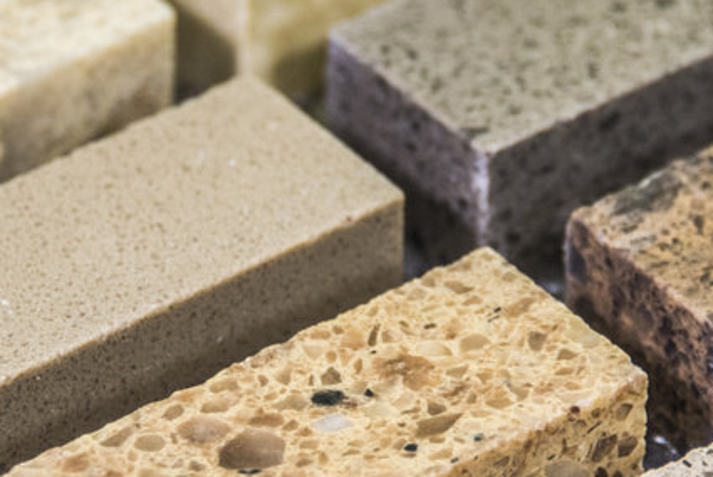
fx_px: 23604
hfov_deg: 1.7
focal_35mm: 1191
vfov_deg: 1.2
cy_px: 361
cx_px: 382
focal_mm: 300
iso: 200
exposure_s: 1/60
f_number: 5.6
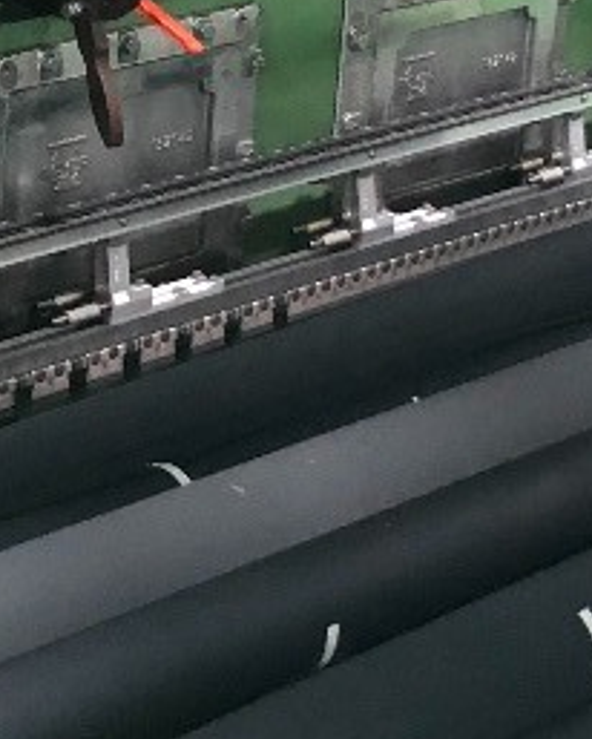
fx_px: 2341
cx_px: 126
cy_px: -152
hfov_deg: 14.3
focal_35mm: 107
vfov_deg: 17.1
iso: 100
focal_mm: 3.99
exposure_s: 1/5
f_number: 1.8
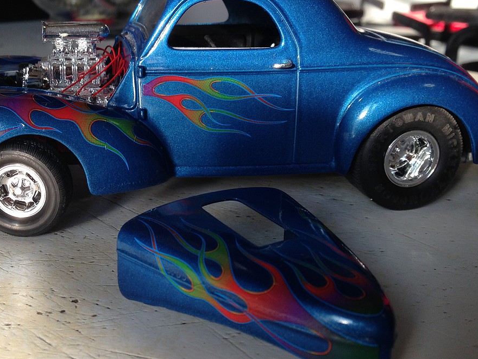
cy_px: 131
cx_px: 178
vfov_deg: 30.1
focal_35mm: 48
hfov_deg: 39.4
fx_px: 663
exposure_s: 1/146
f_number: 2.4
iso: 50
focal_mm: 4.12
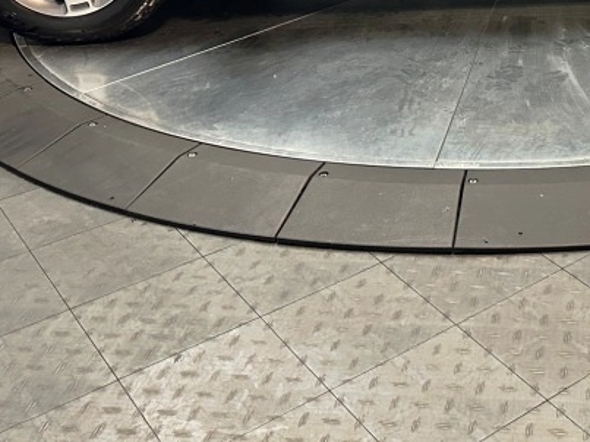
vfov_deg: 22.6
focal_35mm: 61
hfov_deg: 30.0
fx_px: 1039
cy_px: -47
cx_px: 561
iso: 640
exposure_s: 1/60
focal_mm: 6.86
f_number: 1.78
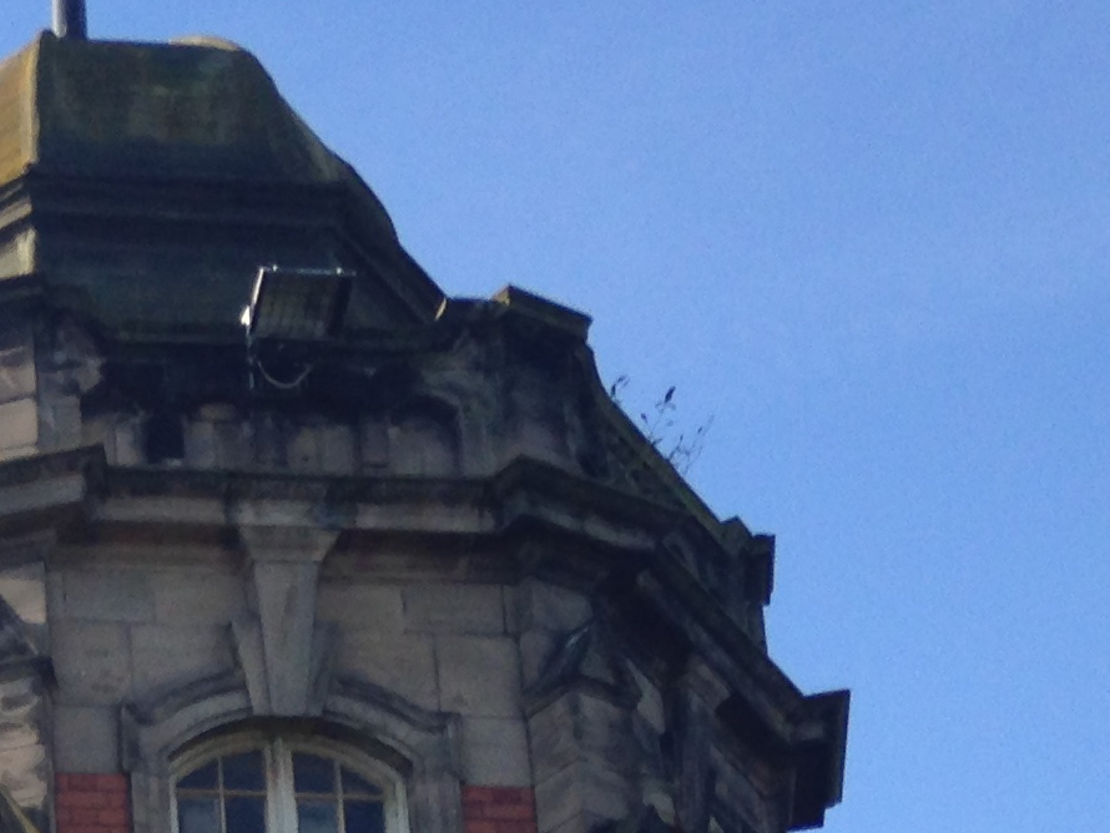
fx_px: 3881
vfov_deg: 11.4
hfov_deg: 14.9
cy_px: 1491
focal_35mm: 121
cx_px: -664
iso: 50
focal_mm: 4.12
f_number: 2.4
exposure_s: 1/609
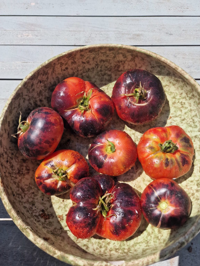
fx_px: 177
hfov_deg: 58.9
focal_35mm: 23
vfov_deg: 73.9
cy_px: 133
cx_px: 100
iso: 50
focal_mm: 6.4
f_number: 1.8
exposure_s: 1/1648
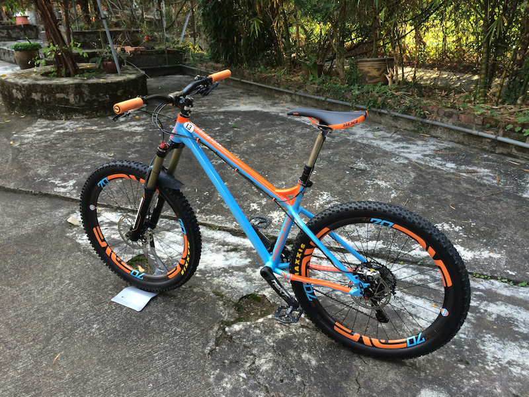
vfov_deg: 48.2
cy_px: 198
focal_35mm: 29
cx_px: 264
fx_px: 443
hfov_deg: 61.7
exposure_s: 1/40
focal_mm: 4.15
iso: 40
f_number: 2.2
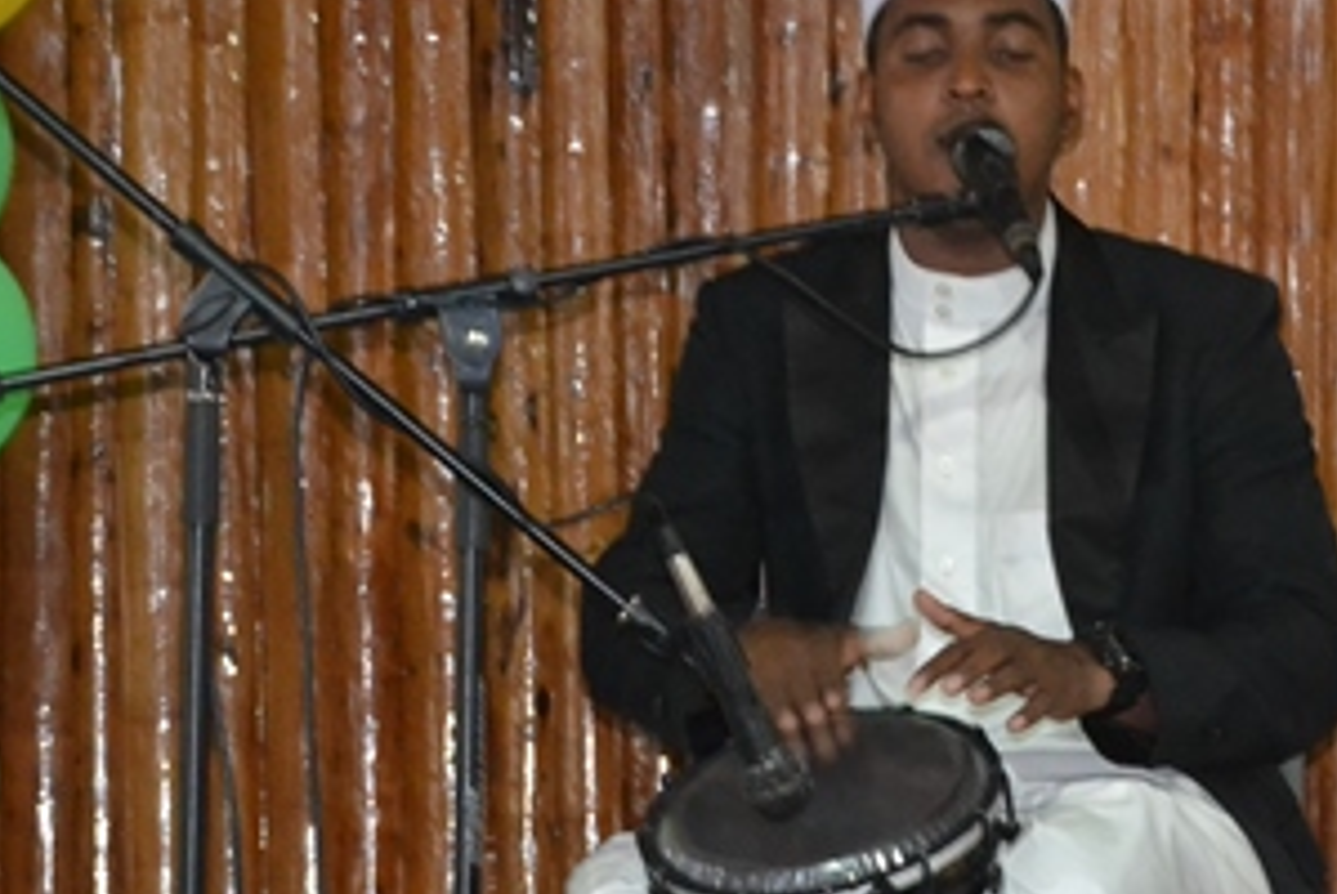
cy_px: 753
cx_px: 859
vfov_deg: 6.3
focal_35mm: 218
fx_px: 8104
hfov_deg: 9.4
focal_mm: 68
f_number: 4.8
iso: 3200
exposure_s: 1/60
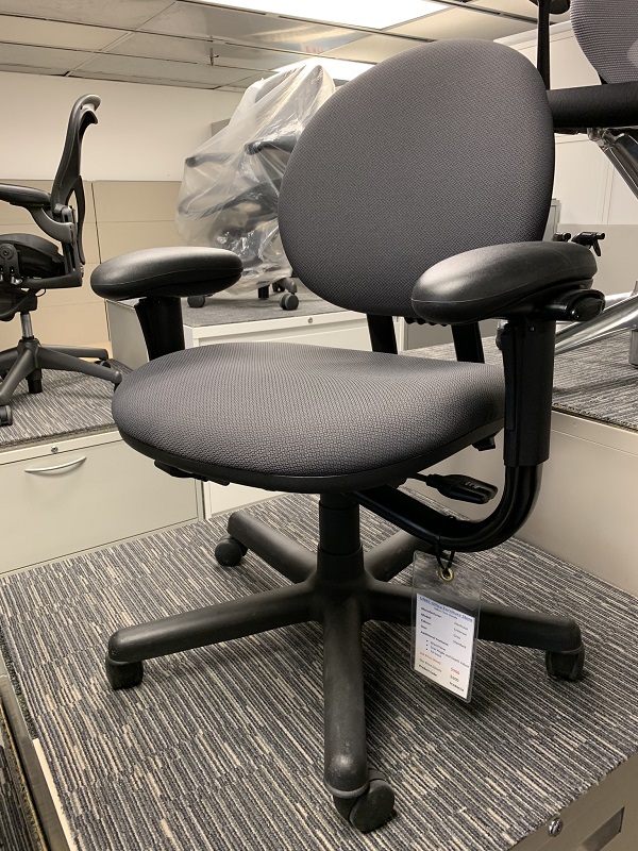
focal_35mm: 26
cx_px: 319
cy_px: 426
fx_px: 639
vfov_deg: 67.3
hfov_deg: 53.1
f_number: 1.8
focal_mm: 4.25
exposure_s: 1/60
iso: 200
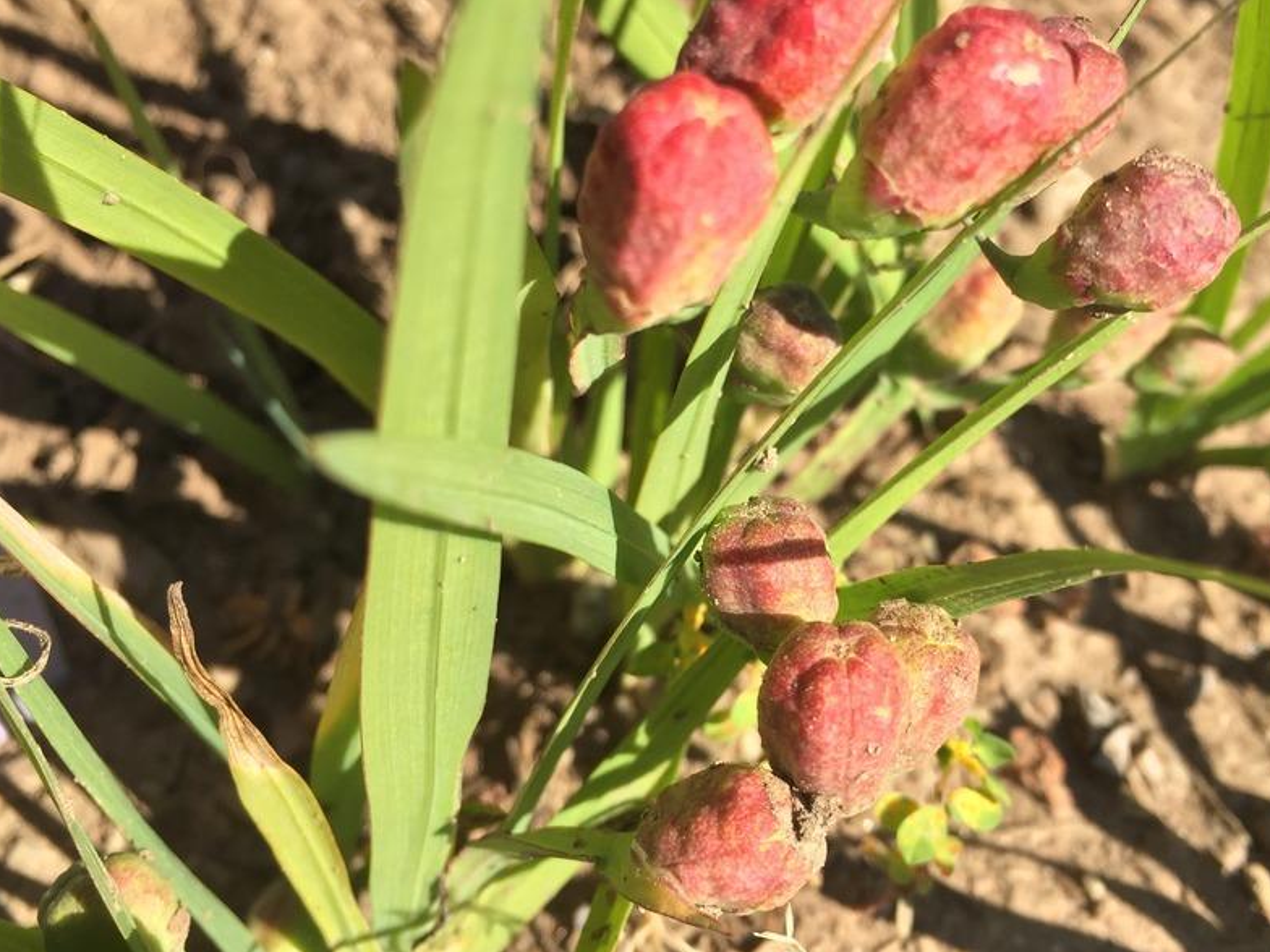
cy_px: 474
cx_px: 753
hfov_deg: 49.9
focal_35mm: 37
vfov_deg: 38.7
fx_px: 1357
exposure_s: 1/1099
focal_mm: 4.15
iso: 32
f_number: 2.2
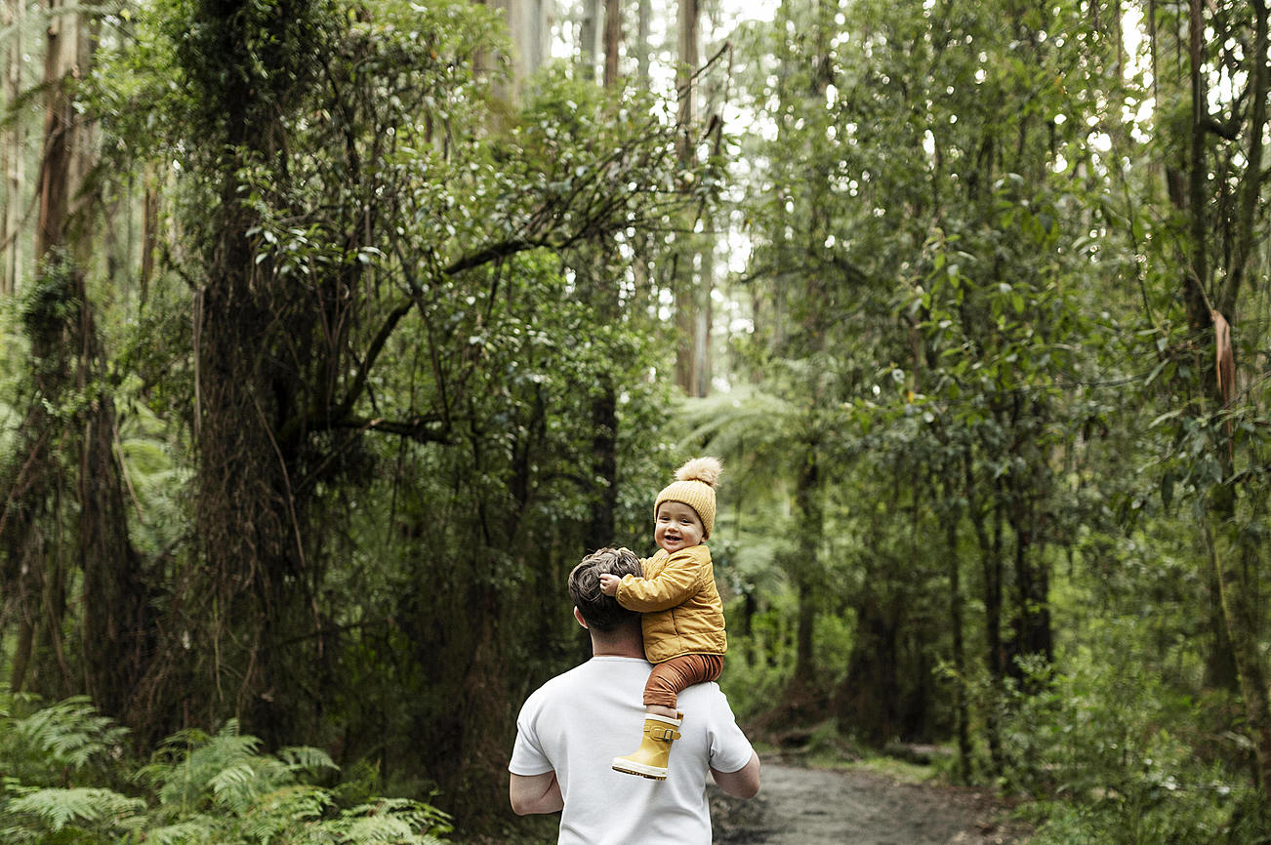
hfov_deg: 54.5
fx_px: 1235
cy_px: 422
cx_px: 636
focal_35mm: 35
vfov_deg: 37.8
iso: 800
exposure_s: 1/320
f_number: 2.2
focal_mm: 35
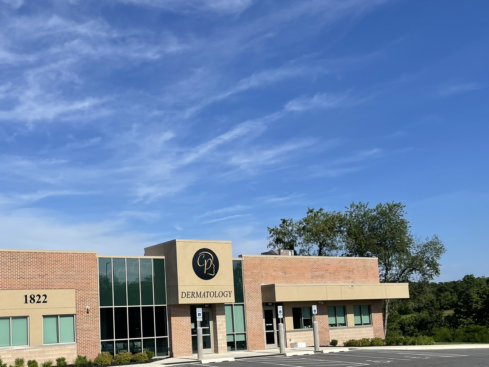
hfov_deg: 48.1
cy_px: 260
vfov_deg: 37.1
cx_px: 159
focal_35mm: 38
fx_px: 537
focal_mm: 5.1
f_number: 1.6
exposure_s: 1/5128
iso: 32
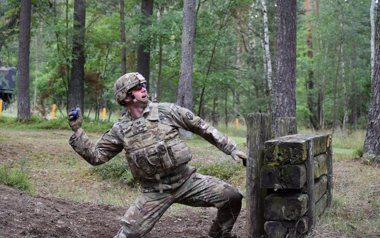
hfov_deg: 24.5
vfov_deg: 15.5
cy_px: 116
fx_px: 875
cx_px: 189
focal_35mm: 85
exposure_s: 1/640
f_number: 4
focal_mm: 55
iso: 800
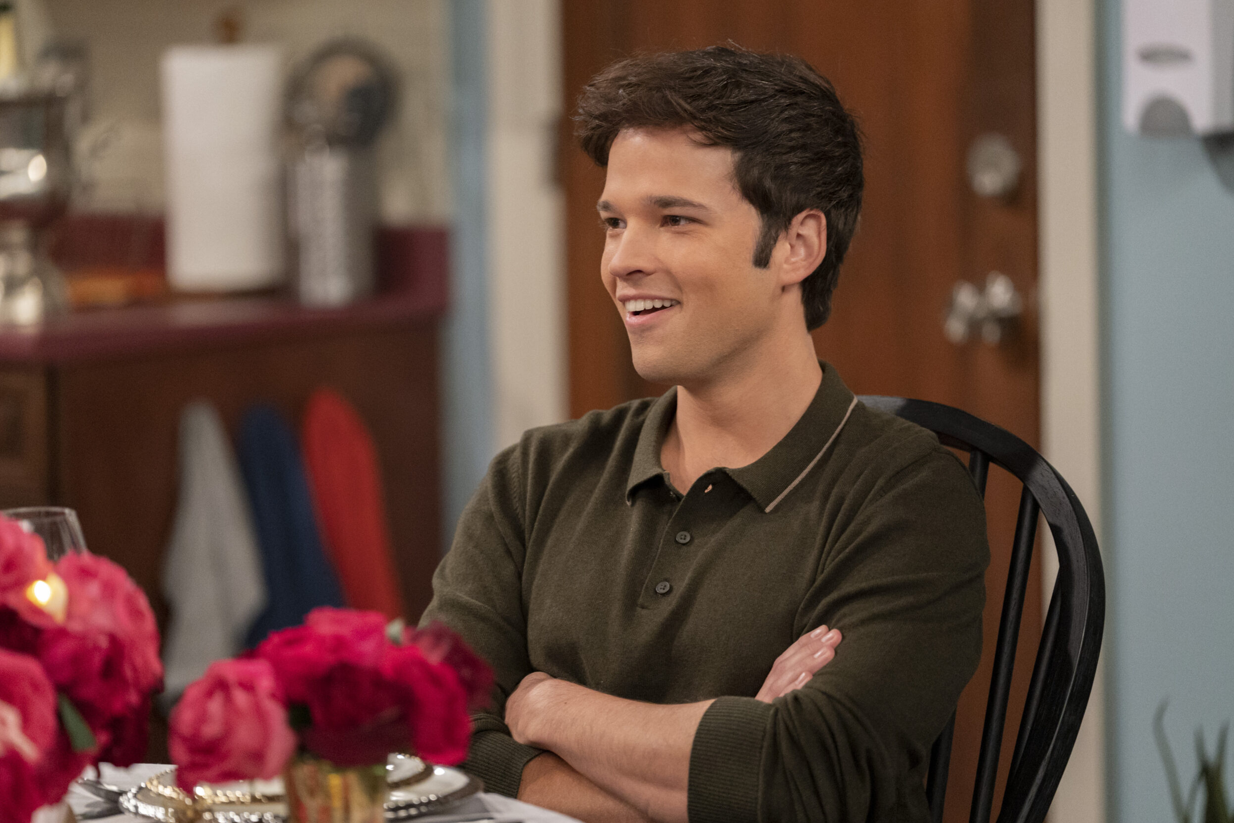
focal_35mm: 178
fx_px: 6101
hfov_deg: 11.5
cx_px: 607
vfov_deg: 7.7
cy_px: 411
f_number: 2.8
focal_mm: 173
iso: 8000
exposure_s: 1/200
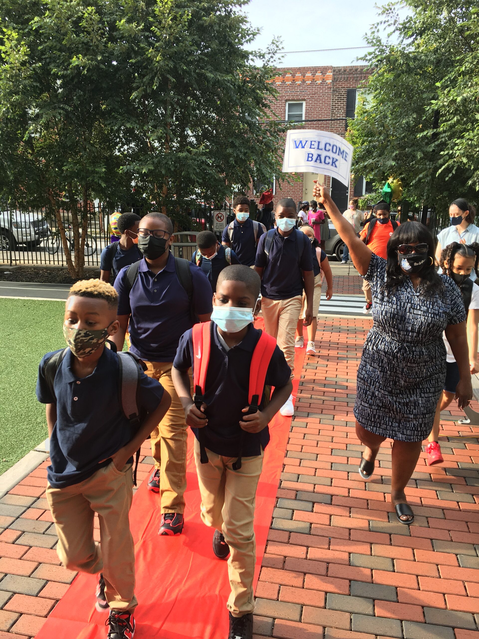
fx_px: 535
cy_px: 320
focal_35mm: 29
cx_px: 240
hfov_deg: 48.2
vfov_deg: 61.7
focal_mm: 4.15
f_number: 2.2
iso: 25
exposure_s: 1/186
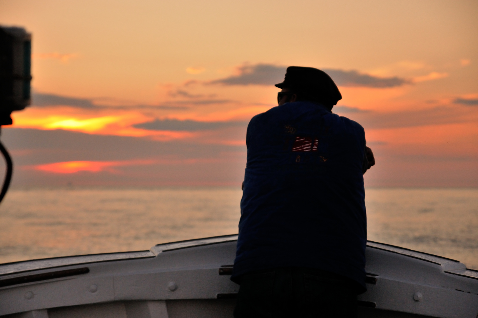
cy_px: 159
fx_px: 1392
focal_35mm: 105
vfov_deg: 13.0
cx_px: 239
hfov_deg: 19.5
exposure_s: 1/1600
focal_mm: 70
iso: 800
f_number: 4.5
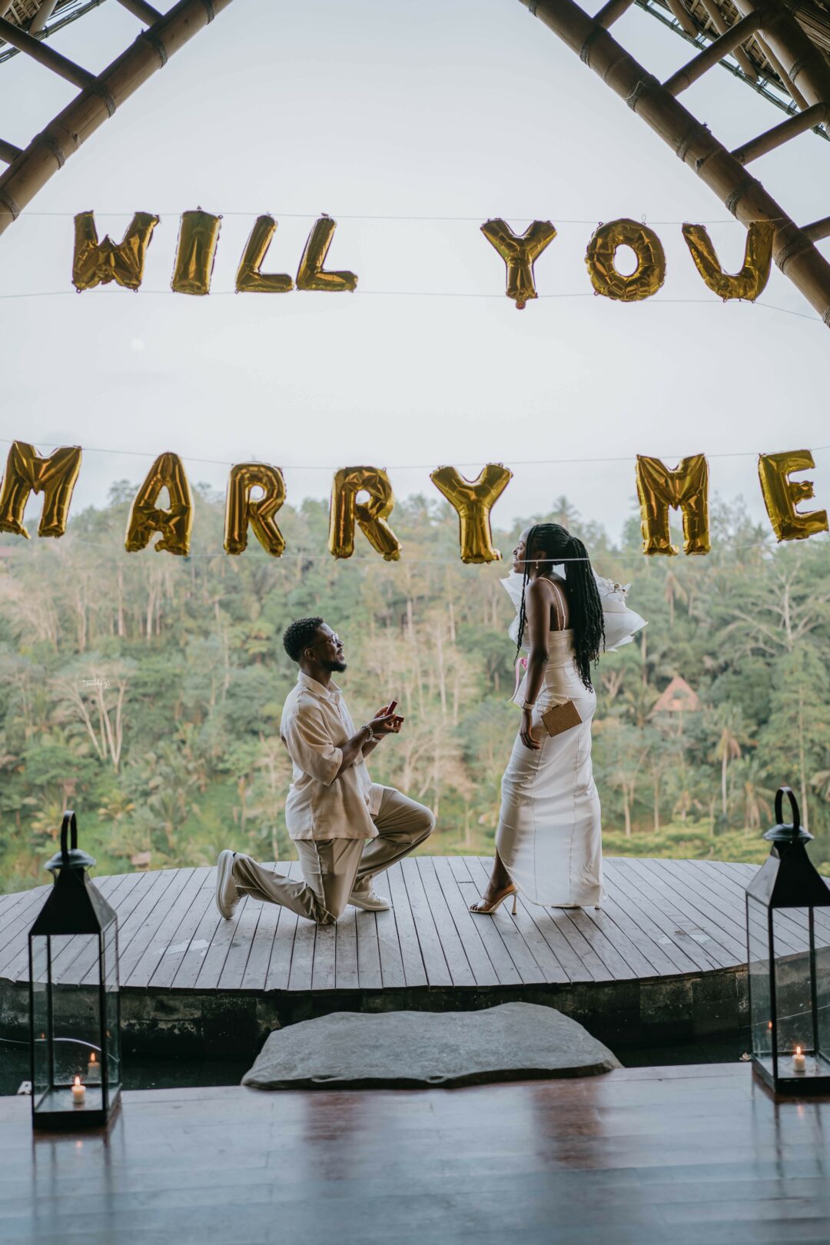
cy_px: 622
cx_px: 415
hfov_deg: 37.9
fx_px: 1210
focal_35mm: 35
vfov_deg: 54.4
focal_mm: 35
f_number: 1.6
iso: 100
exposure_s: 1/125
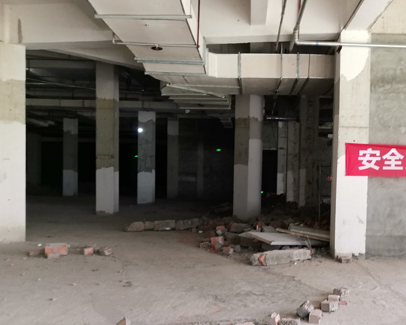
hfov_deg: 47.3
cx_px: 266
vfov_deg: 39.0
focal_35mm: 38
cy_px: 199
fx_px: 457
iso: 200
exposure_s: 1/33.3
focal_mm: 3.95
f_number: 1.8
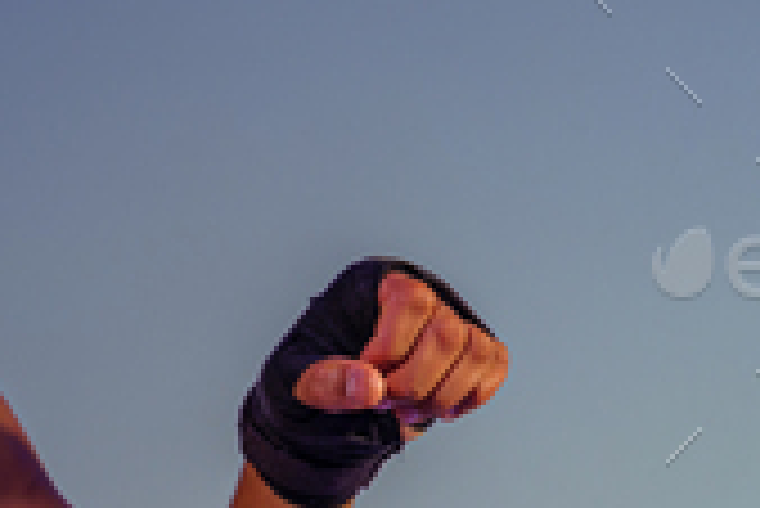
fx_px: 2578
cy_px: 474
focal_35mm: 122
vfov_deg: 11.2
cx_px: 166
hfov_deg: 16.7
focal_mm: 35
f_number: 5.6
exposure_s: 1/160
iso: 200
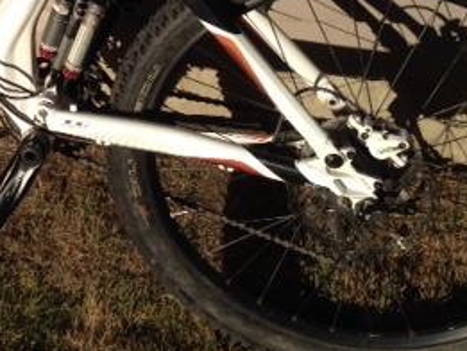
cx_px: -2
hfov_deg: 23.1
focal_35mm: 81
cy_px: -43
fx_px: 1093
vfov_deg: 17.6
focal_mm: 4.12
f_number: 2.4
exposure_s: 1/1642
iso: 50
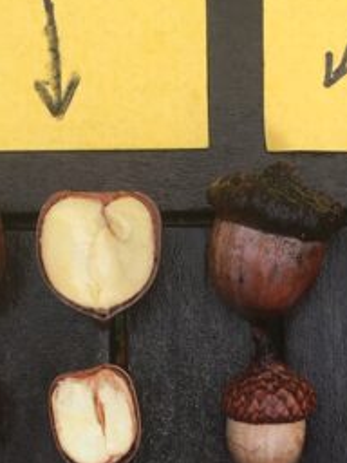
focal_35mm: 102
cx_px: 262
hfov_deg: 14.4
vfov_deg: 18.8
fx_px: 1363
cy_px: 455
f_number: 2.2
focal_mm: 4.15
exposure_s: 1/227
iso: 25
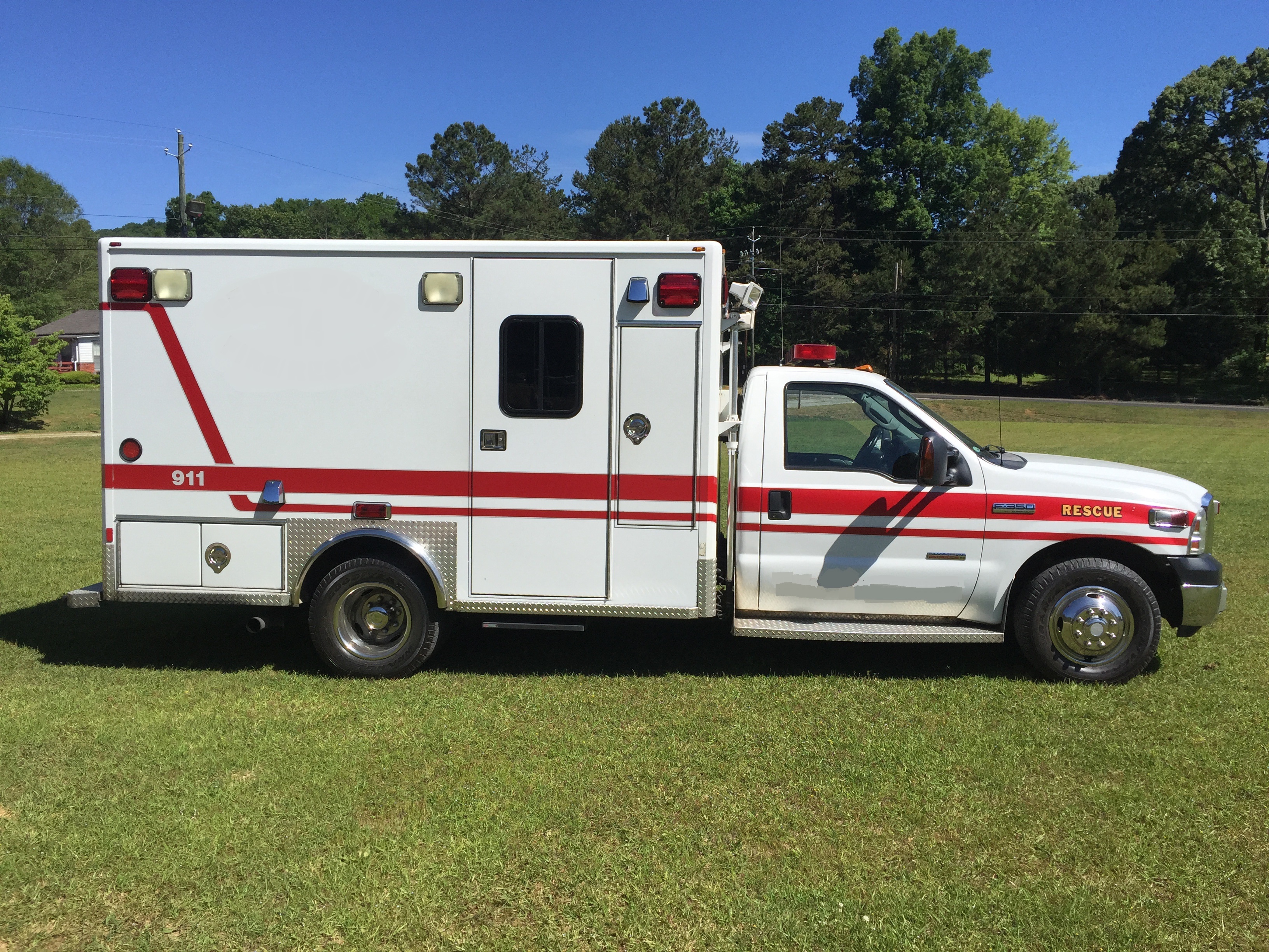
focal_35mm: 29
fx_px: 1063
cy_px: 476
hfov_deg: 61.7
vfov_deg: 48.2
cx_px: 634
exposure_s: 1/3049
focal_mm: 4.15
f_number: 2.2
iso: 32
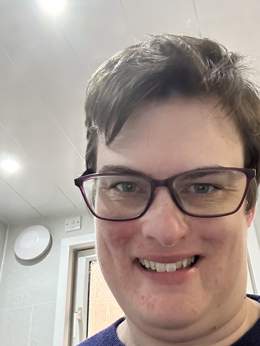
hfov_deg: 37.5
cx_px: 160
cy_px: 216
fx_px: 380
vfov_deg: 48.5
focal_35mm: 38
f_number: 1.9
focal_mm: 2.69
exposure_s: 1/25
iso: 500
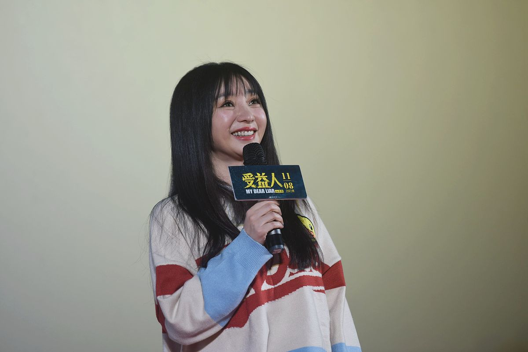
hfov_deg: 10.3
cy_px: 176
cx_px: 264
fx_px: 2934
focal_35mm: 200
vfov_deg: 6.9
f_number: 3.5
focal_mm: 200
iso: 500
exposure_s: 1/200
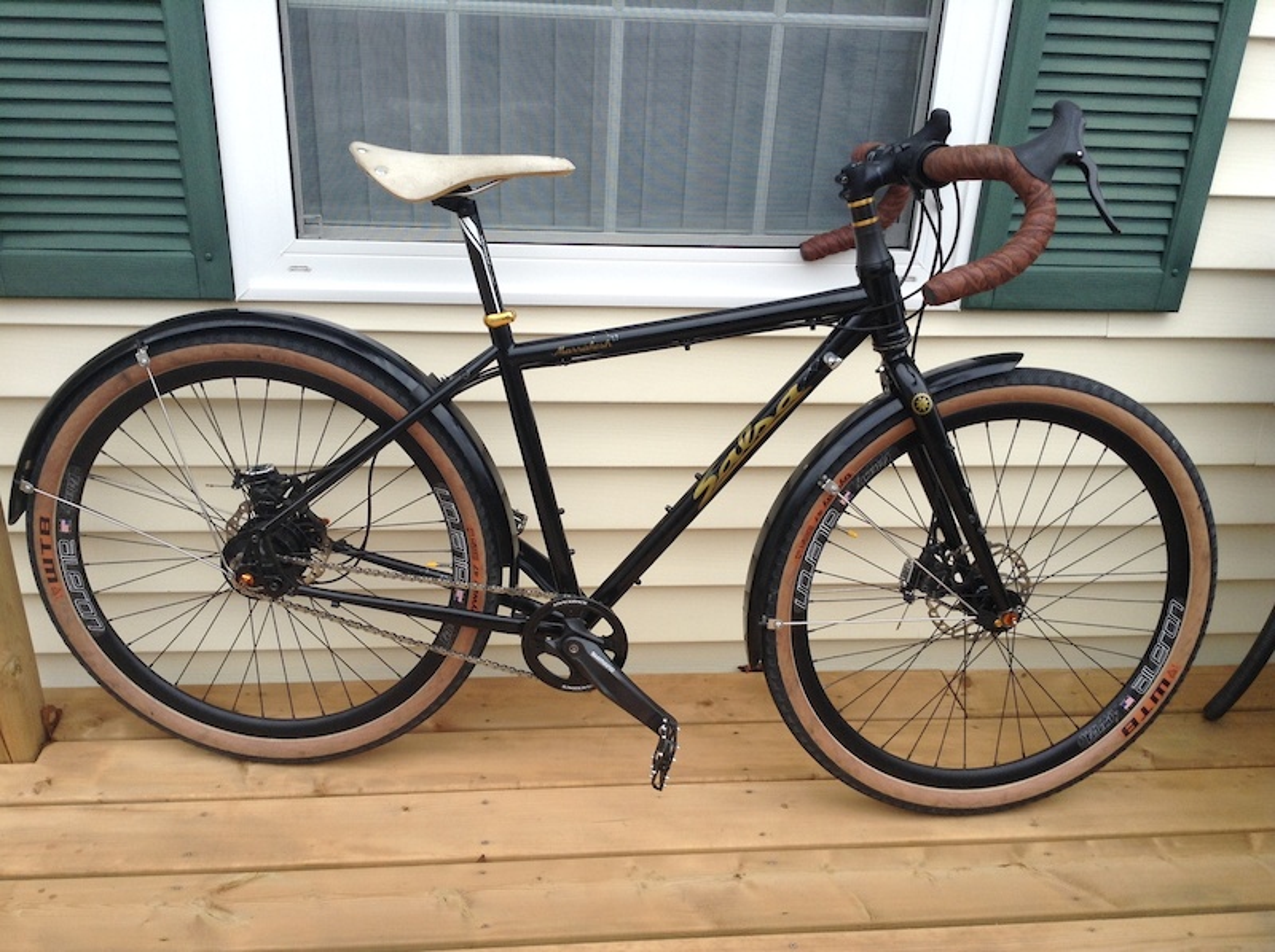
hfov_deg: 55.4
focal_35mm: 33
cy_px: 476
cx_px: 638
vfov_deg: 42.9
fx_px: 1214
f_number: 2.4
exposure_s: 1/148
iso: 25
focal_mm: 3.3
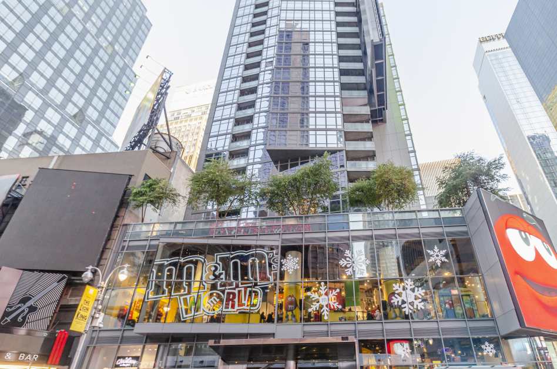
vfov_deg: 67.2
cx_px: 278
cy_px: 184
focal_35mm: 18
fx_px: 278
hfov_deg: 90.1
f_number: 6.3
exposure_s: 1/80
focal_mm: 12
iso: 800
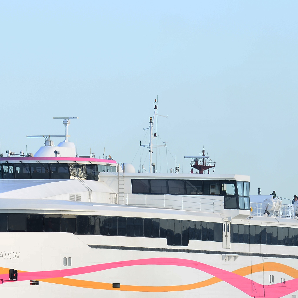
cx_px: 86
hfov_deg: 3.1
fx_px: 5483
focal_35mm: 563
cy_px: 248
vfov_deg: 3.1
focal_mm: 240
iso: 100
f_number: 8
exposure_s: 1/125
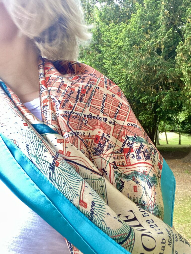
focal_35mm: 30
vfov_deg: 60.0
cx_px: 96
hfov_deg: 46.8
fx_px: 221
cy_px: 127
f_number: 2.2
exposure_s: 1/106
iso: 100
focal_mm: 2.71
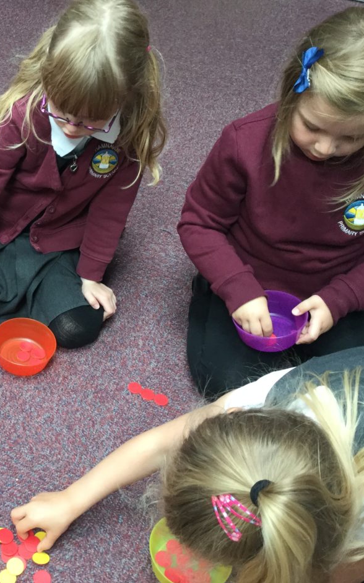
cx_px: 8
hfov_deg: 27.7
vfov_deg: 45.3
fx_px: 698
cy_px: 292
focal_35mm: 44
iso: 100
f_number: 2.4
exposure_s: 1/33
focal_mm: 3.3
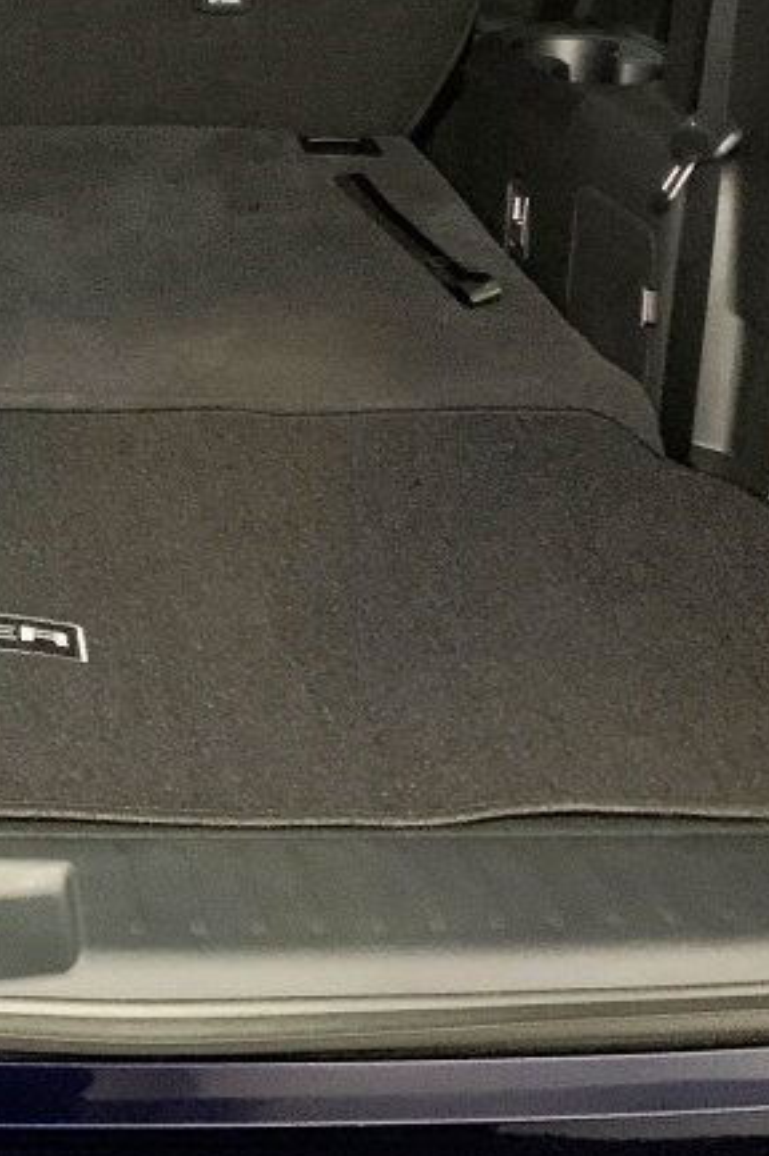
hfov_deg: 20.0
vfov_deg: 30.6
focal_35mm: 64
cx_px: -144
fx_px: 2054
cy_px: 211
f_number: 1.8
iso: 640
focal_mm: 4.25
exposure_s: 1/17
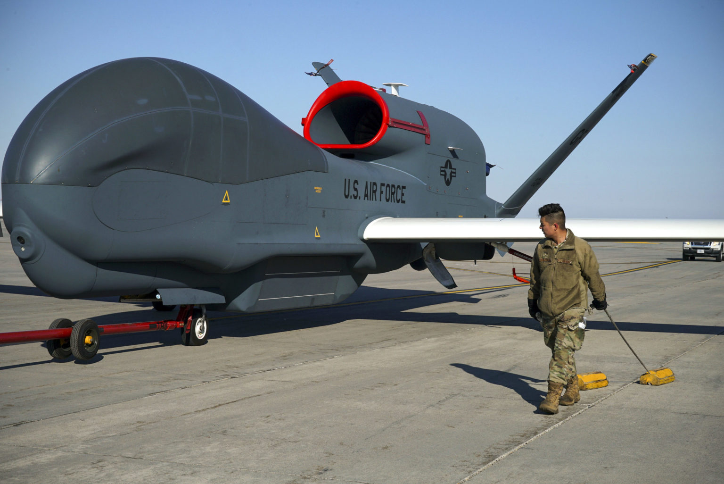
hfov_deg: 33.9
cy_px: 242
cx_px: 362
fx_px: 1187
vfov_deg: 23.0
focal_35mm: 59
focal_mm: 59
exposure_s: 1/250
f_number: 18
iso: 200
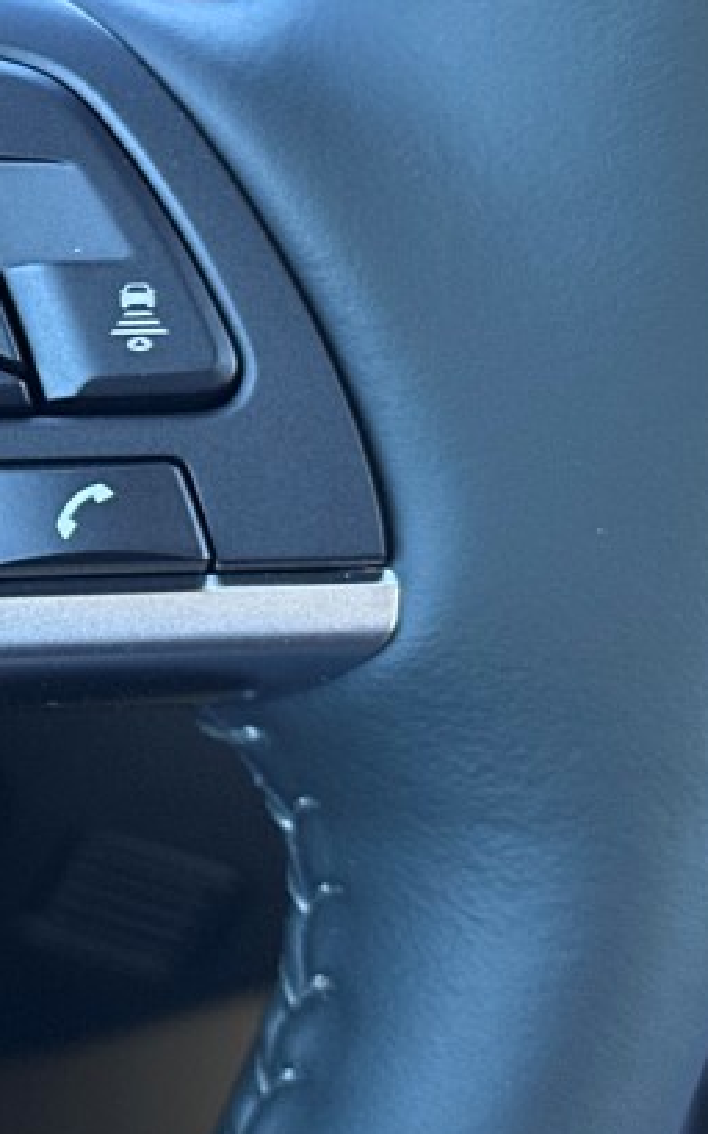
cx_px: -401
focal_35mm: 127
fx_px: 3924
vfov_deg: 16.4
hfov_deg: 9.9
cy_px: 418
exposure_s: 1/61
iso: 80
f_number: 1.78
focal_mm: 6.86
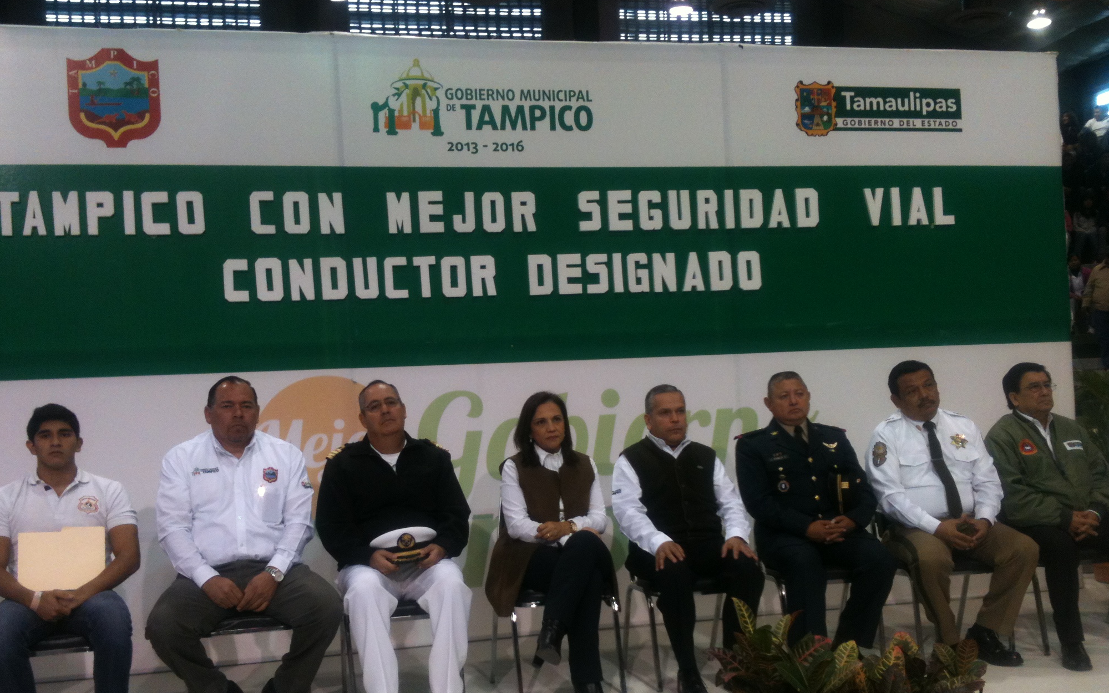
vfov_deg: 33.5
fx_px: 1149
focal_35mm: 38
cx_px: 548
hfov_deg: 51.5
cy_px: 409
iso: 80
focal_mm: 3.85
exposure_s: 1/24
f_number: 2.8
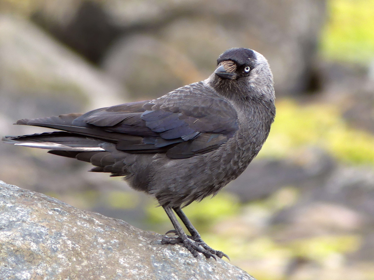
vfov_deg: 1.5
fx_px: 10771
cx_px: 187
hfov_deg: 2.0
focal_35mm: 997
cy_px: 140
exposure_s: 1/250
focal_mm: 108
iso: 100
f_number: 2.8
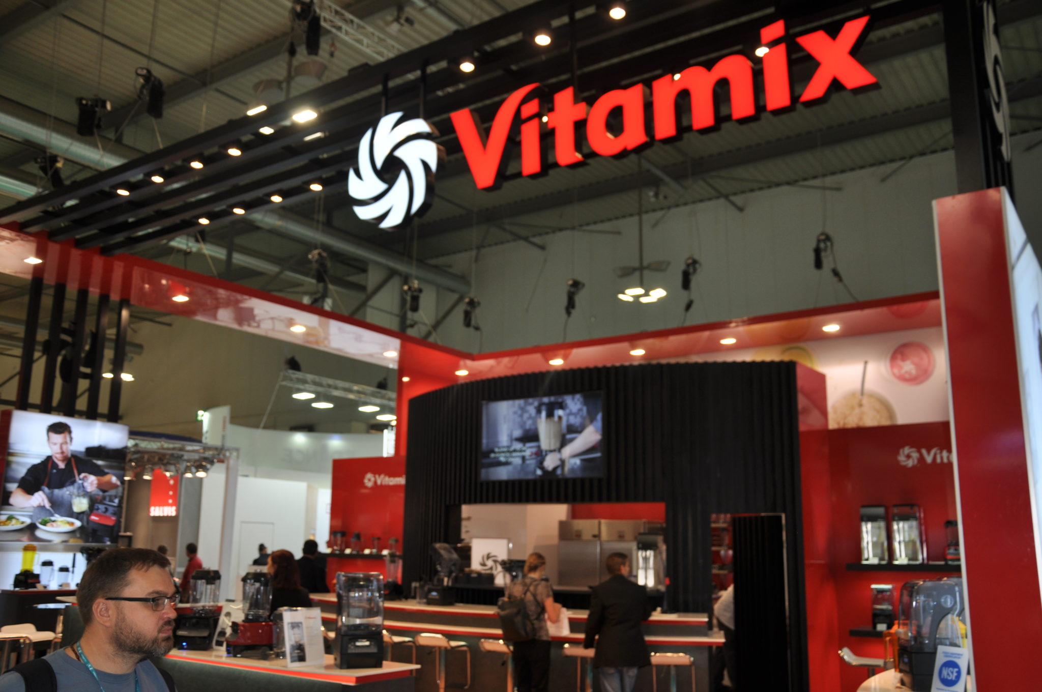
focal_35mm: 32
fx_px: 911
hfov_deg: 59.6
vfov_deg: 41.6
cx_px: 521
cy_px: 346
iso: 200
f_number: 3.8
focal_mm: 21
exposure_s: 1/60
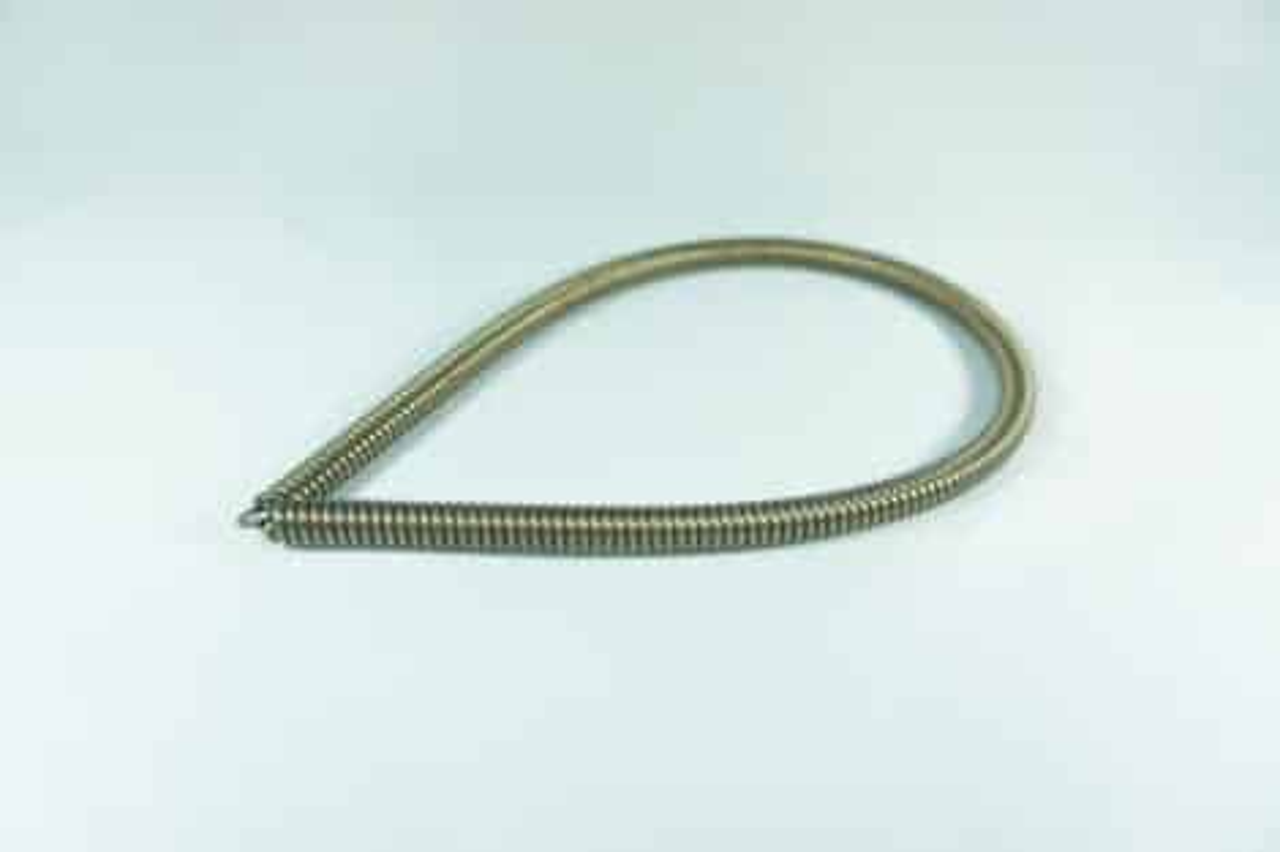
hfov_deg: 61.9
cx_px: 640
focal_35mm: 30
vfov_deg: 43.6
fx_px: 1066
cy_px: 426
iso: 200
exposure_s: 1/125
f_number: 4
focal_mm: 20
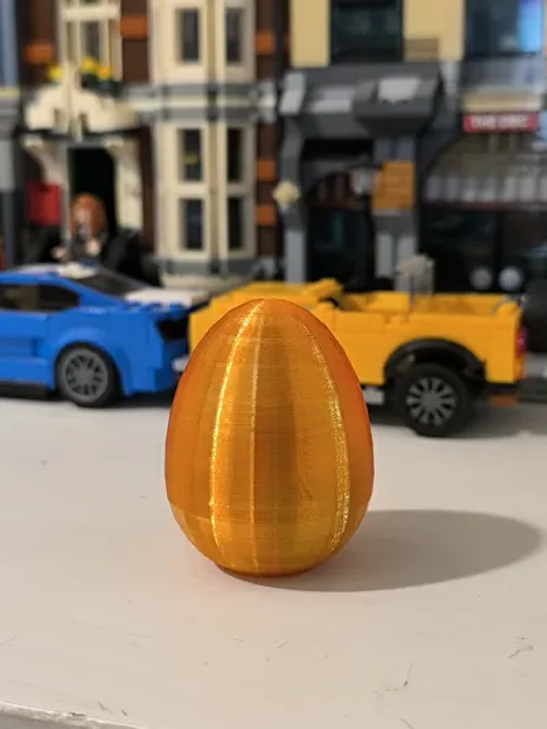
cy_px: 364
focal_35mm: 46
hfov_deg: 31.5
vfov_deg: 41.2
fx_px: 969
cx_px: 274
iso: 1600
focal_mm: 6.14
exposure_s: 1/25
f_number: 1.65
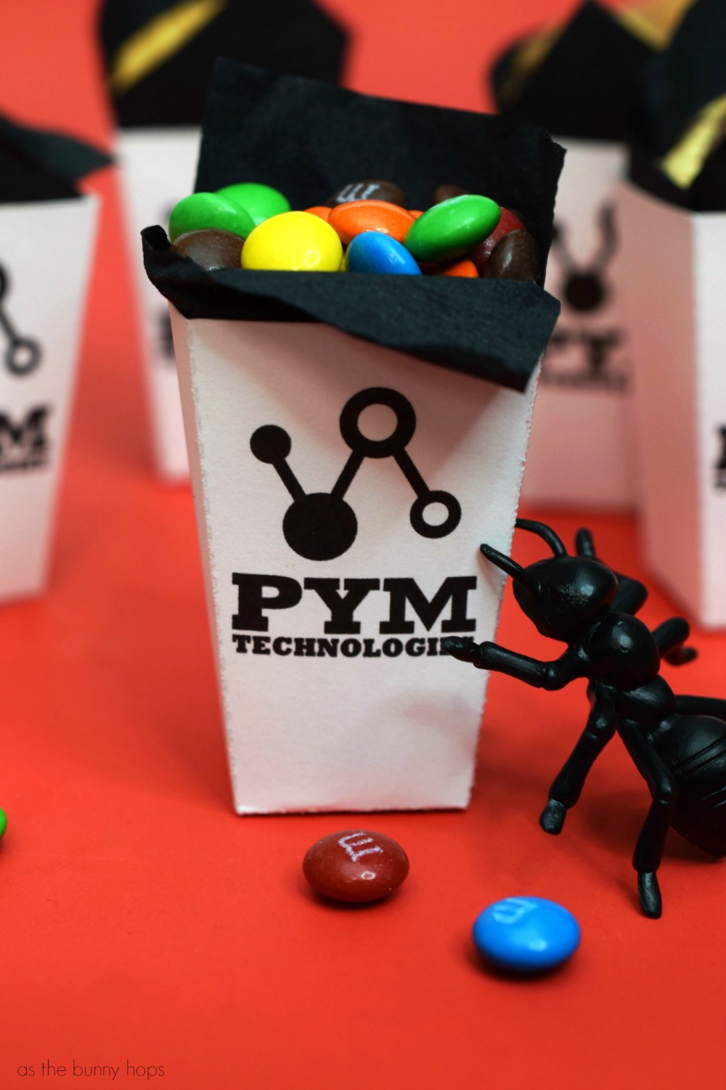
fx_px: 1815
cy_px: 545
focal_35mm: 60
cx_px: 363
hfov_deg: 22.6
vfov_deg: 33.4
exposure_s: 1/60
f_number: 8
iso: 220
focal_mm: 40
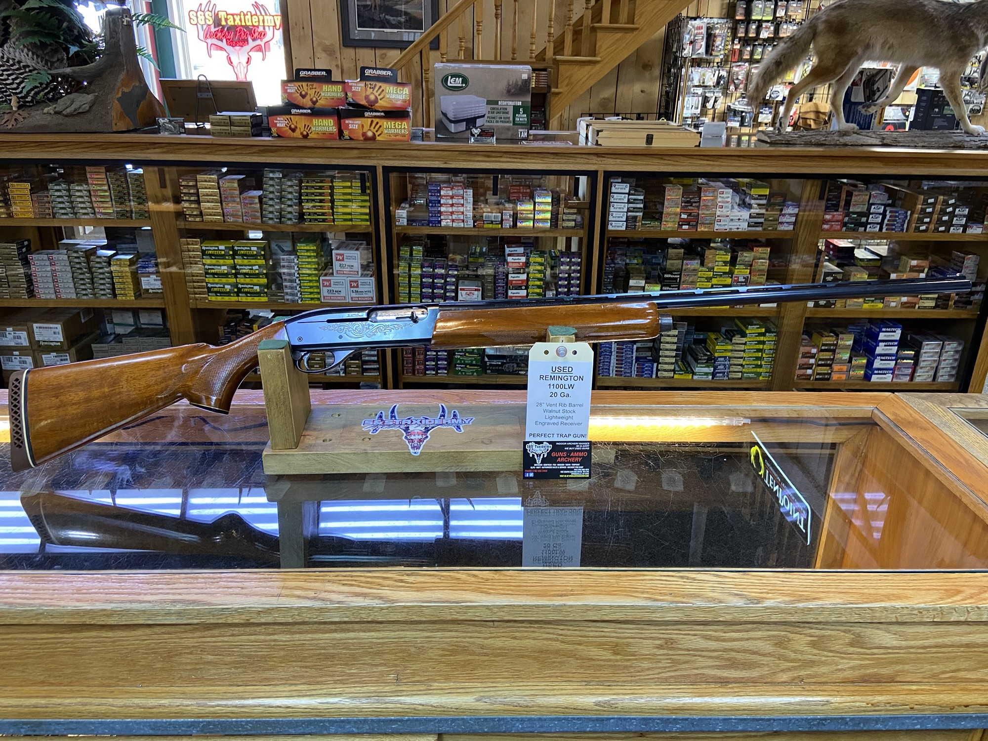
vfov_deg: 53.1
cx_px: 494
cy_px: 370
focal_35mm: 26
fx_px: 742
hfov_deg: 67.3
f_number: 1.8
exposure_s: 1/60
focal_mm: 4.25
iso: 250
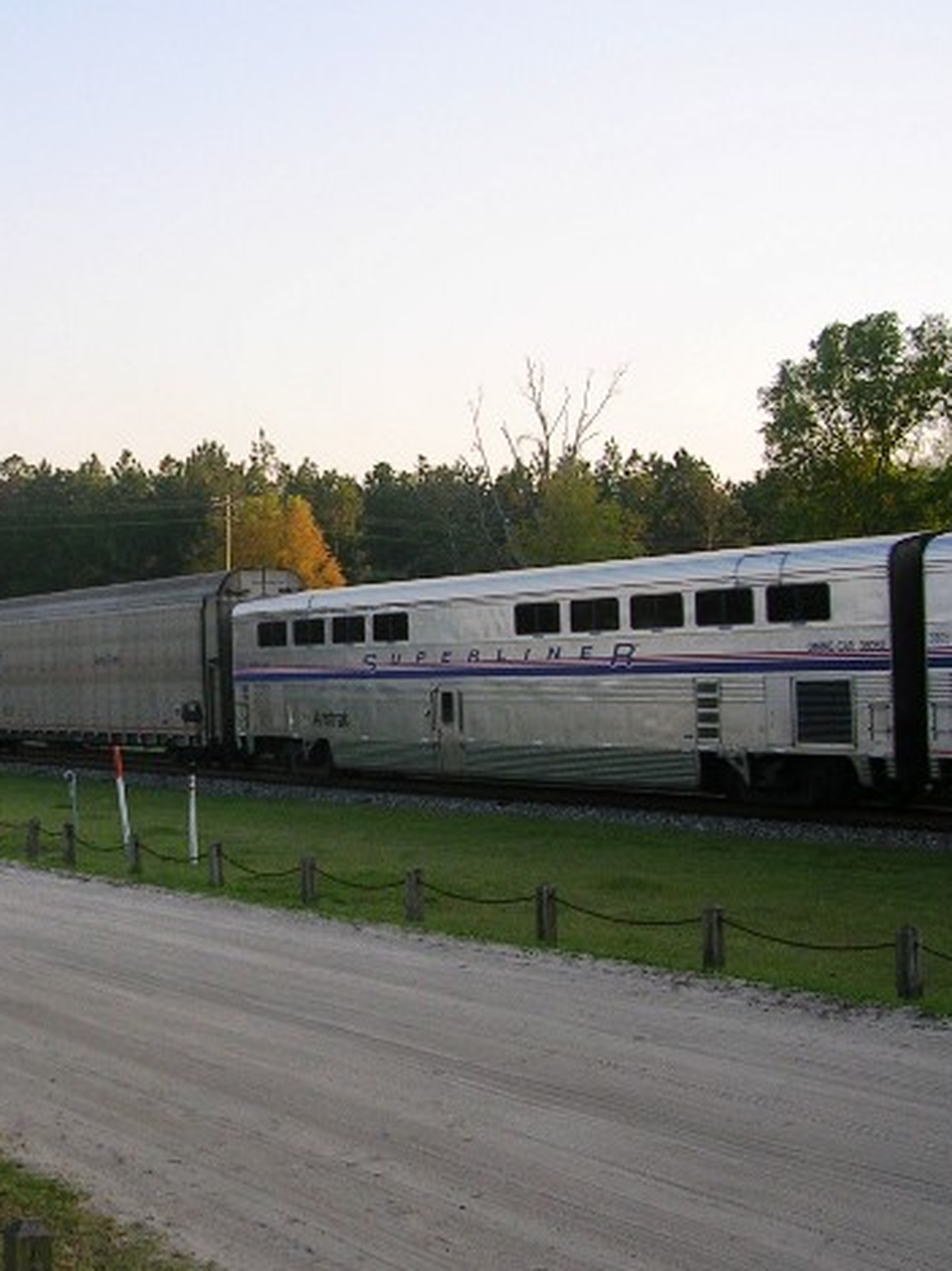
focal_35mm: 58
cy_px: 660
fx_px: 2129
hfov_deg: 24.5
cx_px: 91
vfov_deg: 33.2
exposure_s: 1/226
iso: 50
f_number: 2.8
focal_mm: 5.8
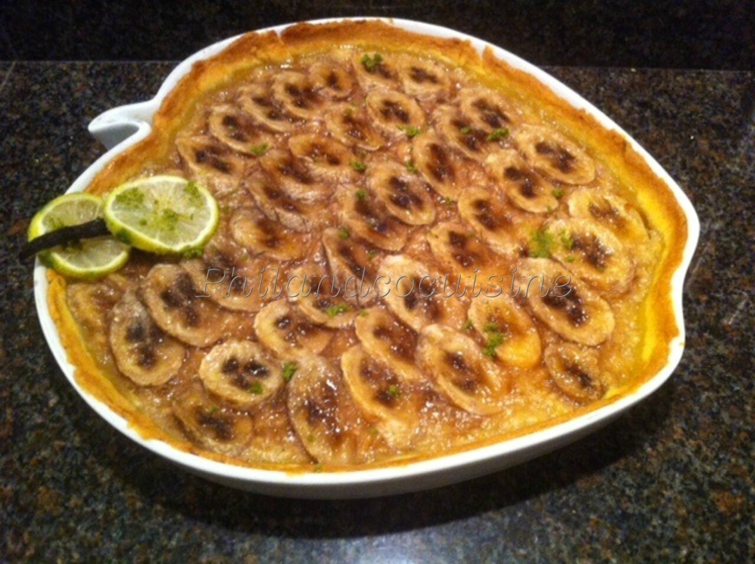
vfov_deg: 40.6
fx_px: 762
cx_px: 378
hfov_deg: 52.7
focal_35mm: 35
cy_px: 282
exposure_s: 1/15
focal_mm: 3.85
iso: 320
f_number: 2.8
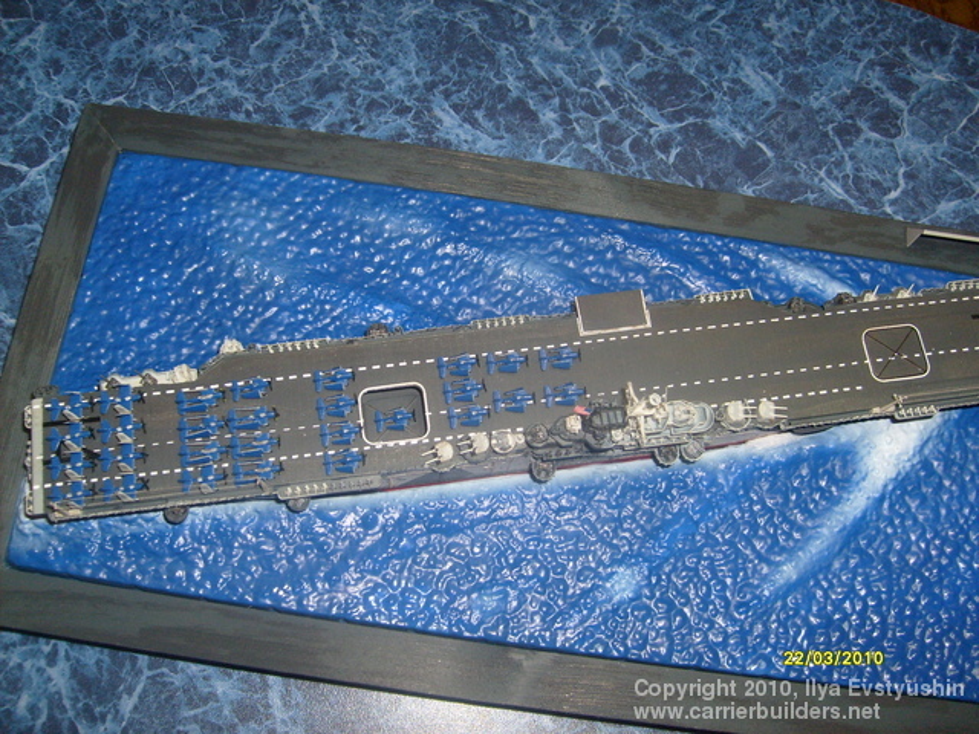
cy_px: 367
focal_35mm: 35
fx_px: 990
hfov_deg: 52.6
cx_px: 490
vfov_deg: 40.7
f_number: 2.8
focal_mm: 5.8
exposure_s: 1/45
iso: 100
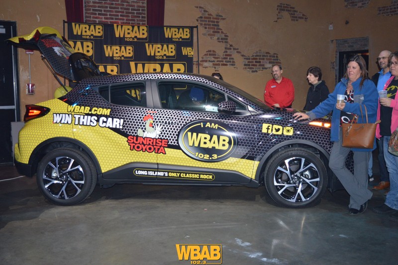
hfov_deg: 46.4
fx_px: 464
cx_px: 199
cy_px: 132
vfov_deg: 31.8
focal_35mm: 42
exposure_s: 1/60
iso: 720
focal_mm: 28
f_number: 4.2
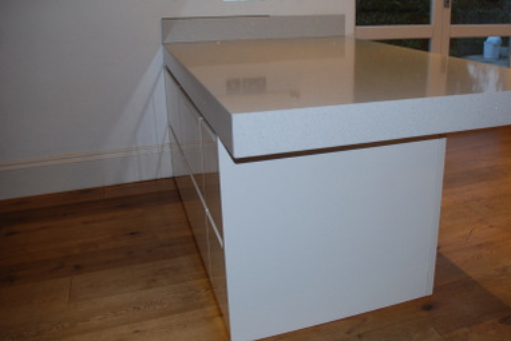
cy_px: 130
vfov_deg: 38.7
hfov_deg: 55.3
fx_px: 483
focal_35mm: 34
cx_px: 312
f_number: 3.5
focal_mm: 18
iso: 200
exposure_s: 1/60
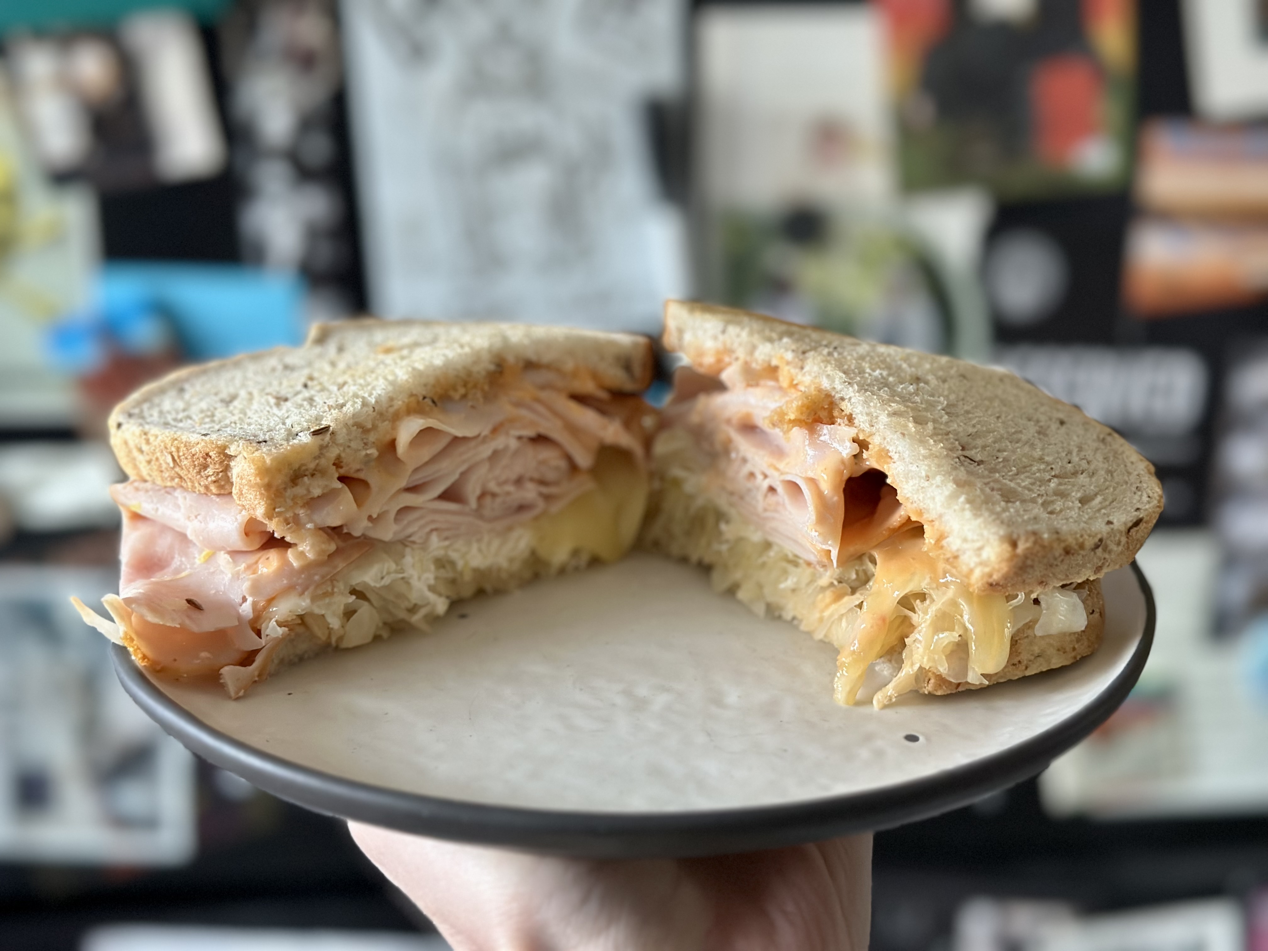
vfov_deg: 30.3
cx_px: 634
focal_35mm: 48
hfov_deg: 39.7
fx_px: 1758
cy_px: 476
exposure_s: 1/59
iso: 400
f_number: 1.78
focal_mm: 6.86
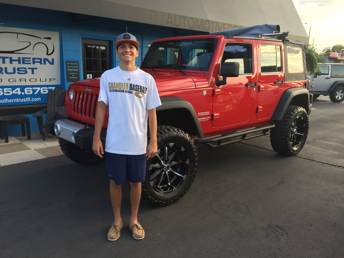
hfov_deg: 61.7
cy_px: 129
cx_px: 172
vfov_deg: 48.2
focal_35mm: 29
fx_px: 288
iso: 32
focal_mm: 4.15
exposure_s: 1/218
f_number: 2.2
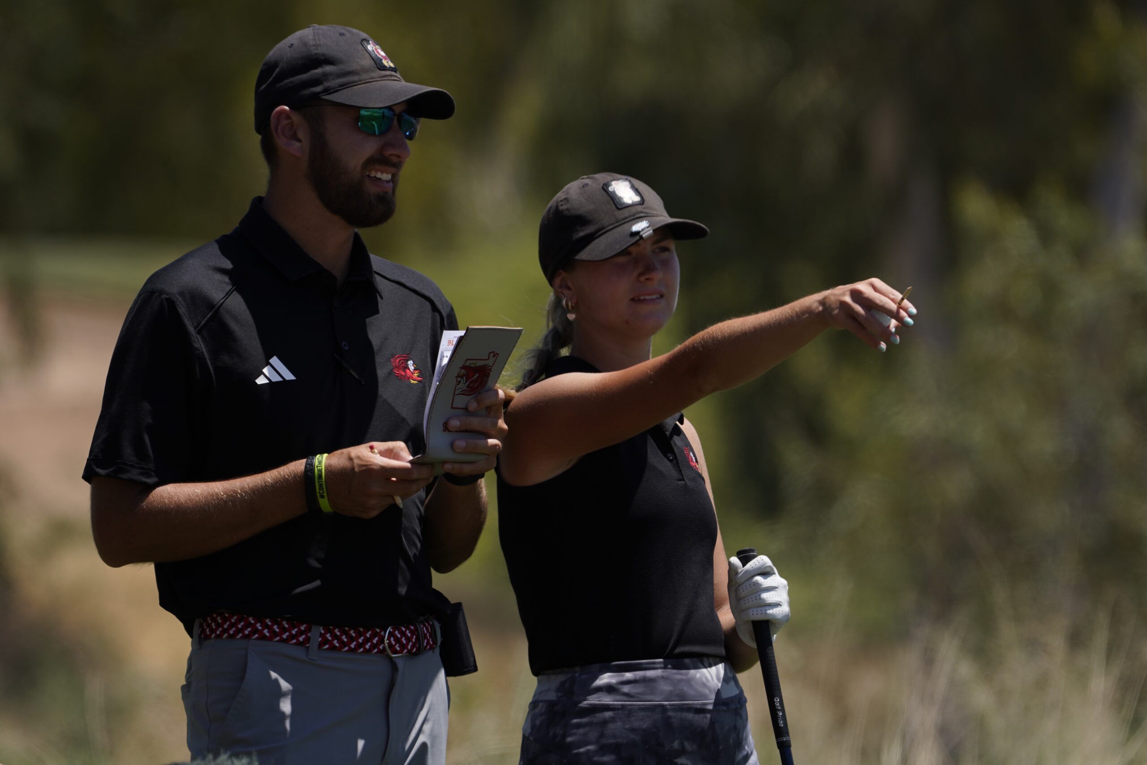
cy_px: 382
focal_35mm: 600
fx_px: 19116
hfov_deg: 3.4
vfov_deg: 2.3
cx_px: 574
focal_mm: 600
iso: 200
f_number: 9
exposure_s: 1/500
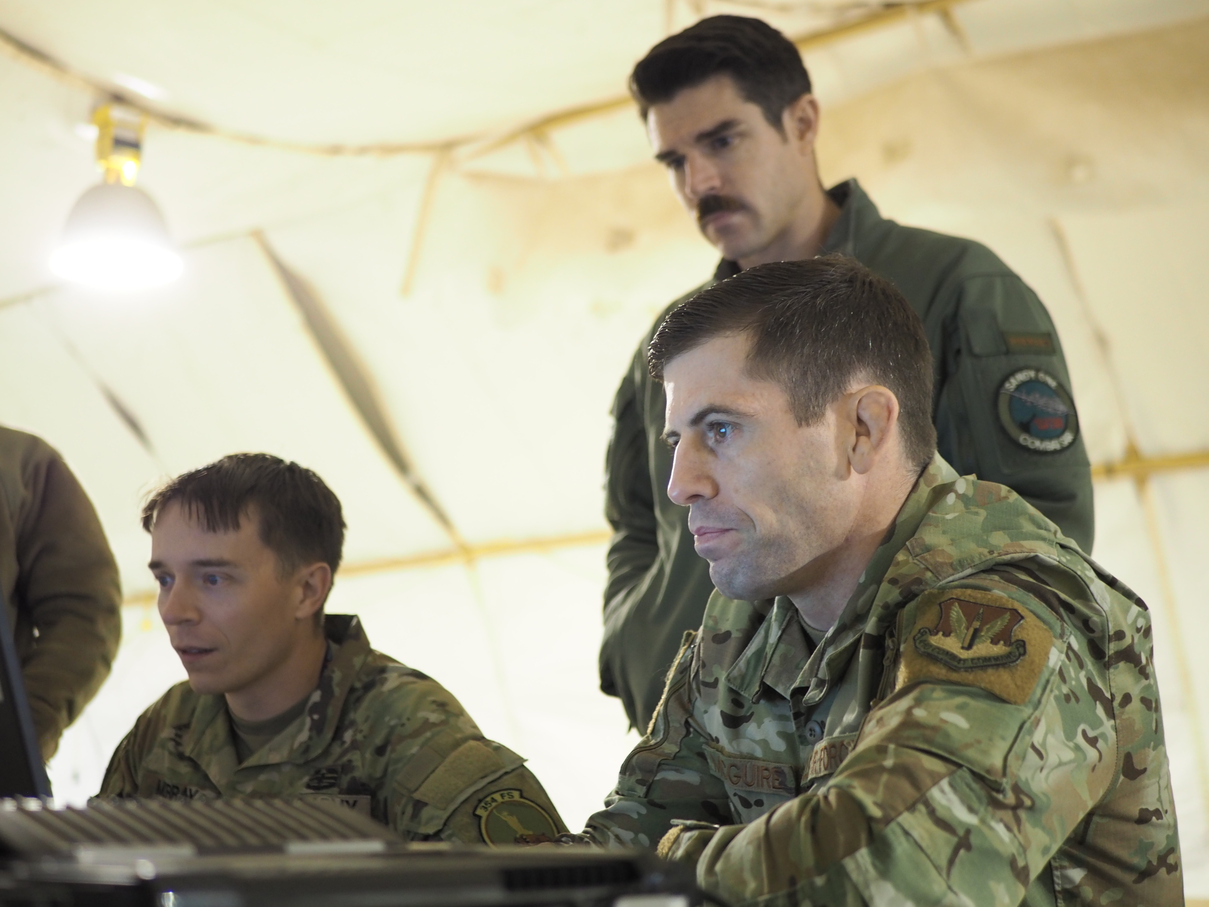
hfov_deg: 38.2
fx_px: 1746
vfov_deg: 29.1
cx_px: 604
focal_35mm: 50
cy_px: 454
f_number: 1.7
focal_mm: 25
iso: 800
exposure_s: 1/60
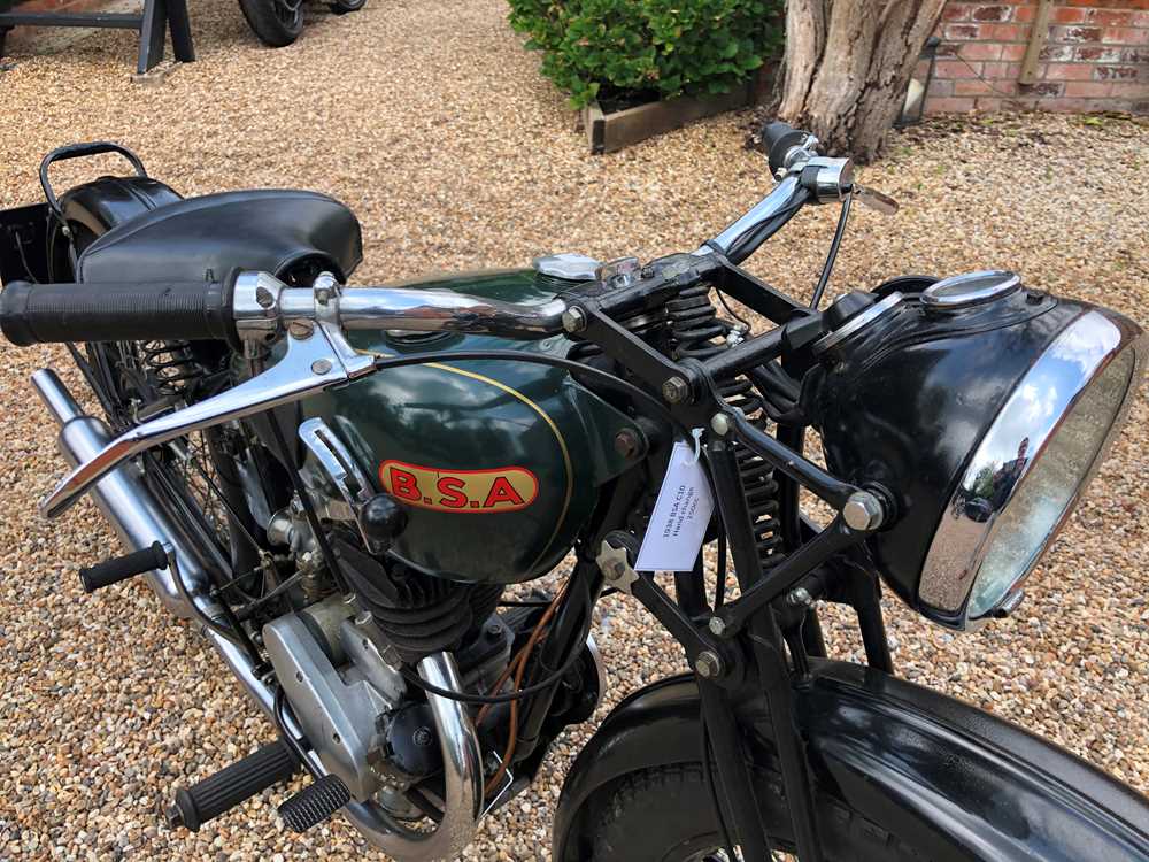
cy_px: 431
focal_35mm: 28
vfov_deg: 49.7
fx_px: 929
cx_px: 574
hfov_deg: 63.4
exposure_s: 1/355
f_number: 1.8
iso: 20
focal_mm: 3.99
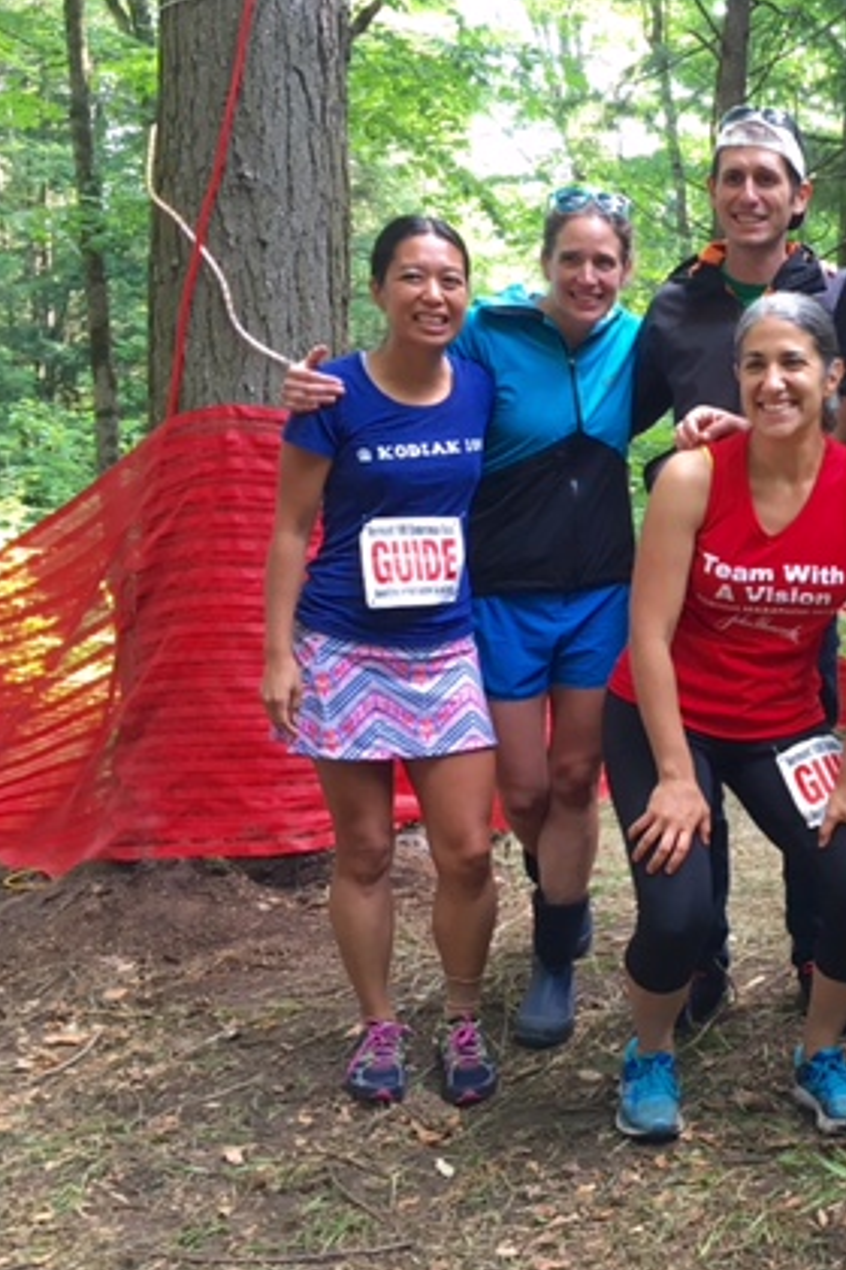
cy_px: 641
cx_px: 867
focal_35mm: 46
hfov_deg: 27.4
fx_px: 1621
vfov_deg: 42.7
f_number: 2.2
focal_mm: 4.15
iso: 50
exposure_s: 1/30
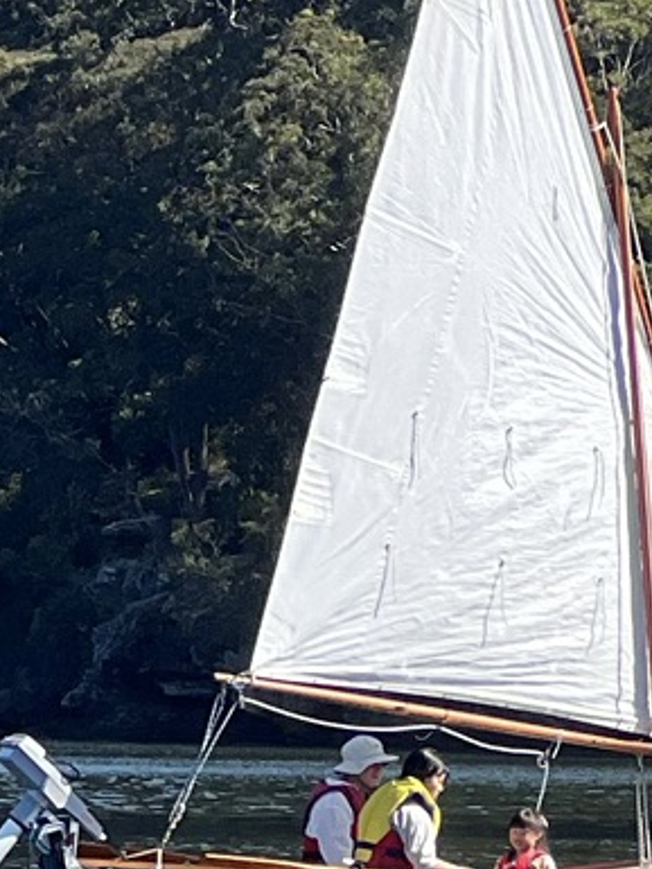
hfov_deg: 3.7
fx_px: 10040
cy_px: 151
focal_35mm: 400
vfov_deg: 4.9
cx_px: 476
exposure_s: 1/501
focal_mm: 9
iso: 32
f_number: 2.8
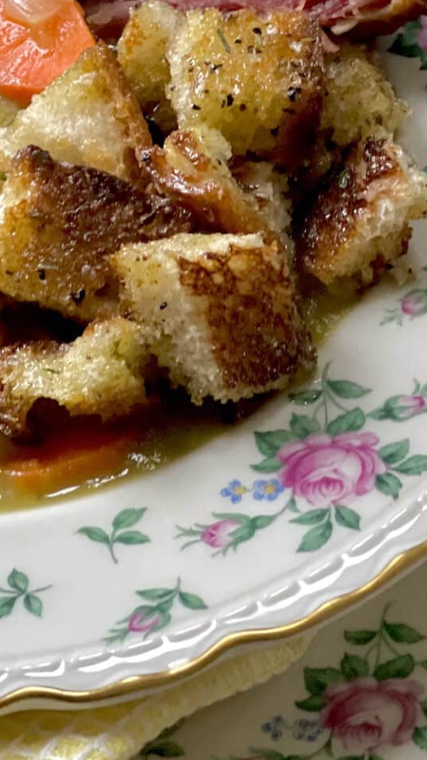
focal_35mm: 134
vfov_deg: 15.9
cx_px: 154
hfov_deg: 9.0
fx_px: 2698
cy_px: 175
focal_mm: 9
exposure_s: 1/39
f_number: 2.8
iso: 400
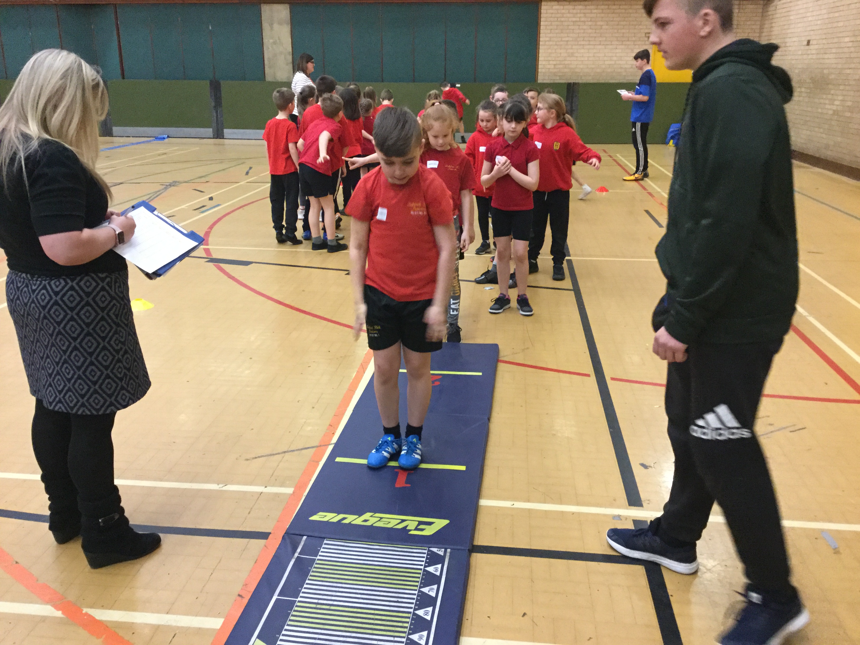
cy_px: 322
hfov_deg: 58.4
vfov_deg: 45.4
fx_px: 770
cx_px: 430
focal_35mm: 31
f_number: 2.4
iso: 200
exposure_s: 1/25
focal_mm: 3.3
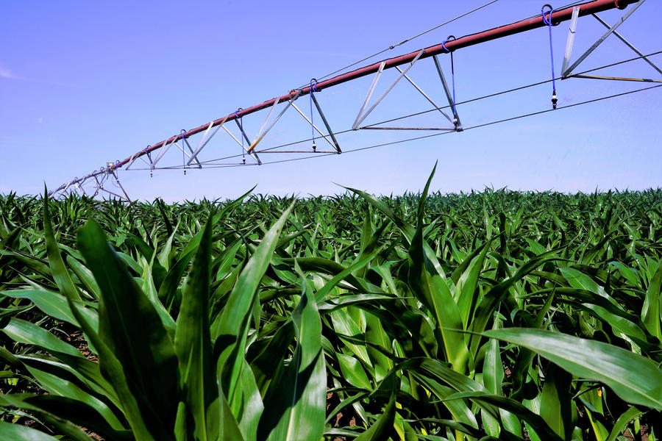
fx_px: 883
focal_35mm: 48
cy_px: 220
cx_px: 331
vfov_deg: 28.1
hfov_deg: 41.1
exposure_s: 1/125
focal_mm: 48
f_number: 14
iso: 100
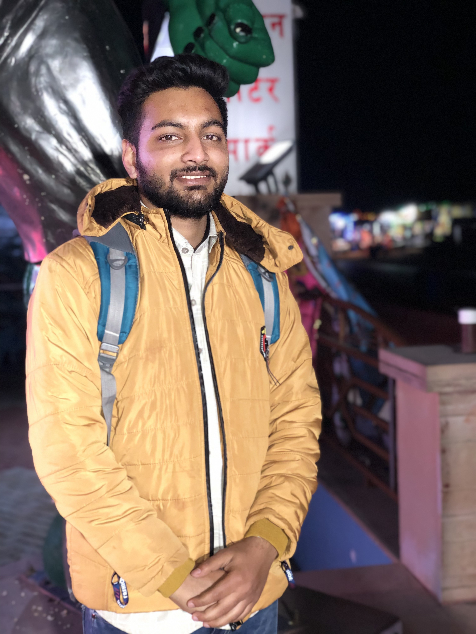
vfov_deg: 36.8
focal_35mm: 52
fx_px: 953
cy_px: 317
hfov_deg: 28.0
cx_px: 238
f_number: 2.4
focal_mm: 6
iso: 125
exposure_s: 1/33
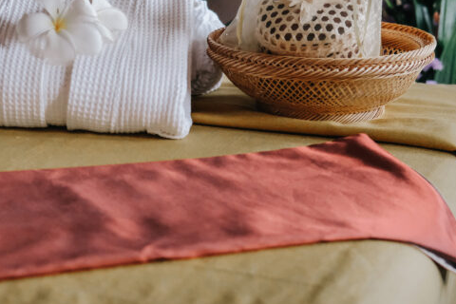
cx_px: 52
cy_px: 215
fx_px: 1431
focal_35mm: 113
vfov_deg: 12.1
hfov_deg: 17.8
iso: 4000
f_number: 3.2
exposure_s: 1/640
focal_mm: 35
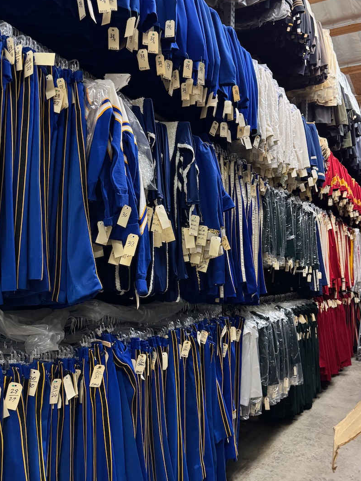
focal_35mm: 29
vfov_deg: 61.7
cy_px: 248
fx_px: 403
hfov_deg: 48.0
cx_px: 213
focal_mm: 6.76
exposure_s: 1/40
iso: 800
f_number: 1.78
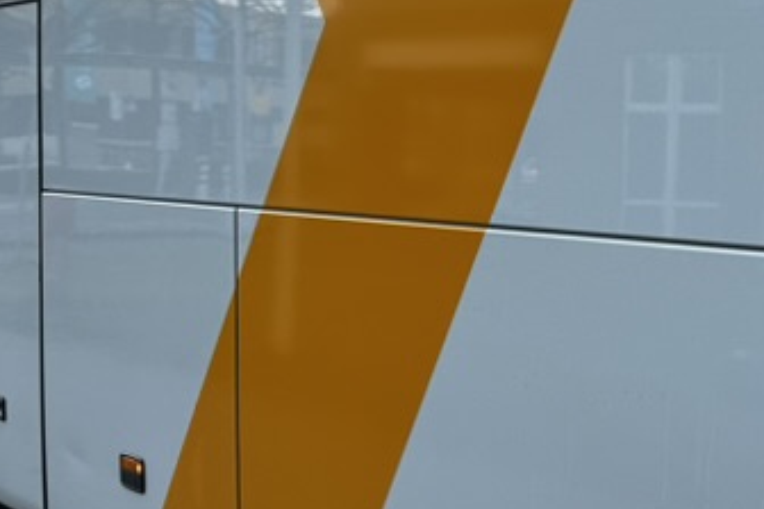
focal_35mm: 76
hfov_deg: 26.6
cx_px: 473
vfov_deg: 17.9
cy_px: 173
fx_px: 1613
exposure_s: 1/121
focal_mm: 6.86
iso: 64
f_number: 1.78
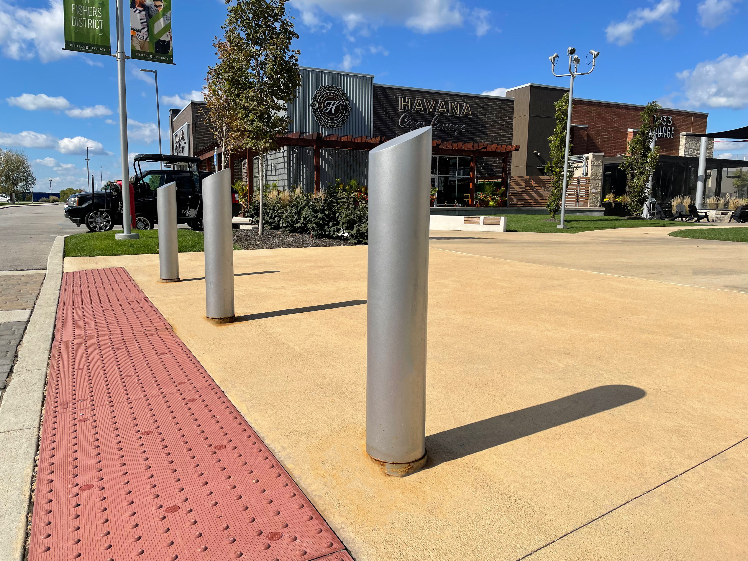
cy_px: 280
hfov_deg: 67.3
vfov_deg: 53.1
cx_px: 374
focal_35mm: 26
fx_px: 562
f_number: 1.6
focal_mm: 4.2
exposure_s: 1/5814
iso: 32
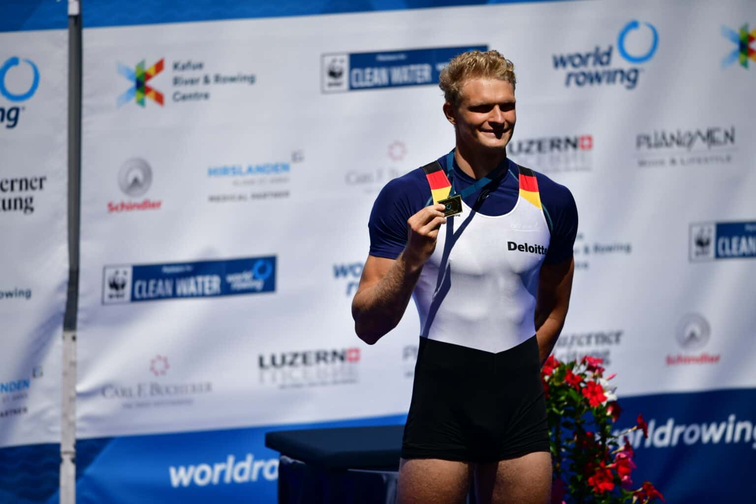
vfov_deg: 3.4
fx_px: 8399
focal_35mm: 400
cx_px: 378
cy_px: 252
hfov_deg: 5.2
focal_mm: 400
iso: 64
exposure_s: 1/4000
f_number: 2.8
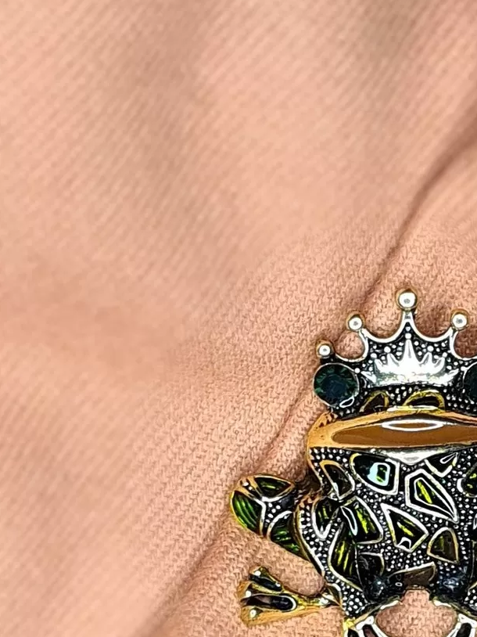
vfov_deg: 39.7
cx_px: 420
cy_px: 502
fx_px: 846
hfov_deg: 30.3
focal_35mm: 46
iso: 50
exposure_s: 1/60
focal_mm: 5.4
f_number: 1.8
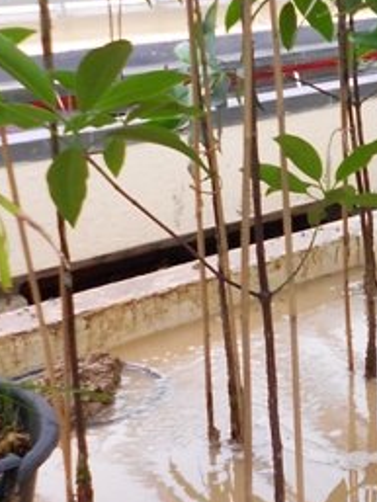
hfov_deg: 15.2
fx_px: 1335
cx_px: 506
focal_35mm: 92
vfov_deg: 21.3
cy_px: 205
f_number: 3.4
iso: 125
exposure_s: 1/30
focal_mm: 5.1
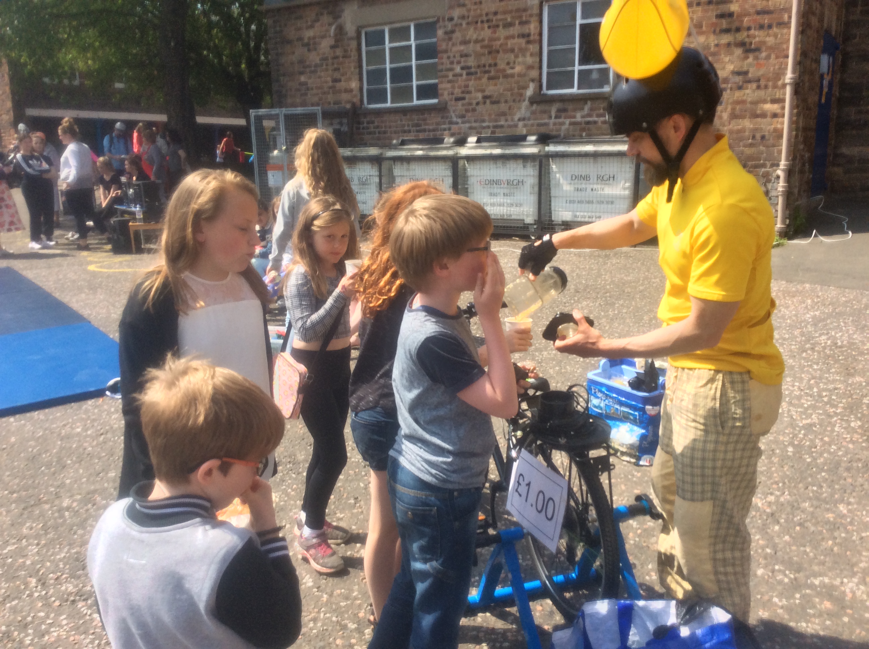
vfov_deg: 44.1
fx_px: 802
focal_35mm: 32
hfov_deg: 56.9
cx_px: 434
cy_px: 324
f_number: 2.4
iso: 32
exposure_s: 1/829
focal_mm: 3.3
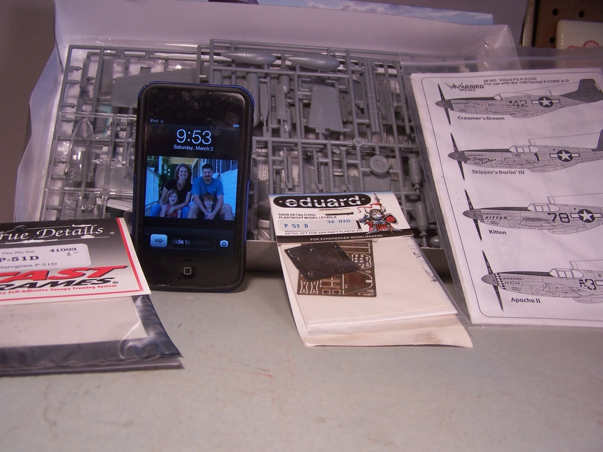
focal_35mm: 38
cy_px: 226
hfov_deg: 49.0
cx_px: 302
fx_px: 662
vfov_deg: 37.7
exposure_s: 1/40
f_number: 2.8
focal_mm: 6.3
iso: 80
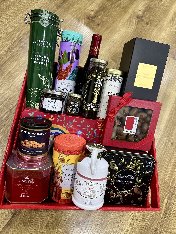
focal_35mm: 24
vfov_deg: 71.6
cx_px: 88
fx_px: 163
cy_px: 117
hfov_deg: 56.8
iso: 250
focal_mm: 6.86
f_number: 1.78
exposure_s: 1/60
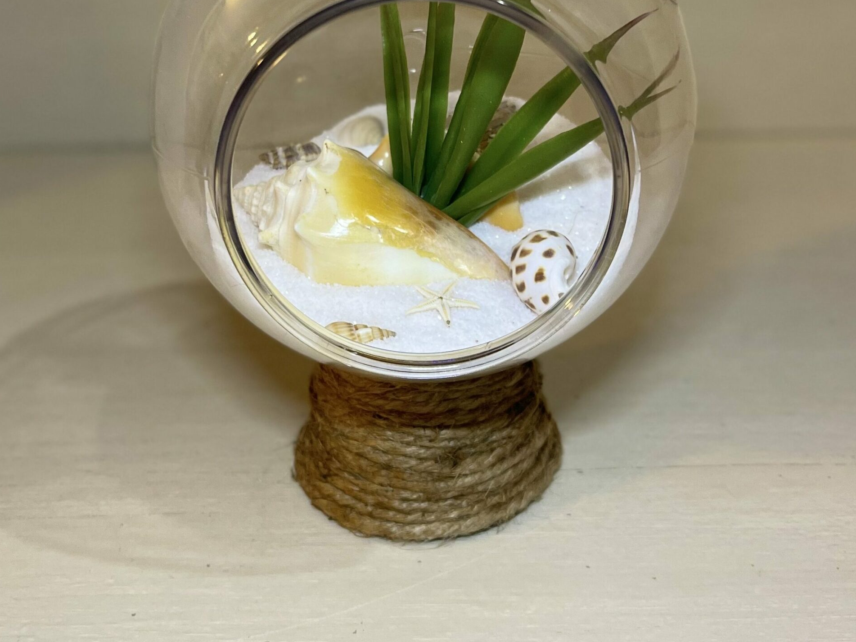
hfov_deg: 52.6
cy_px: 134
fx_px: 865
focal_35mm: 35
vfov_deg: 39.2
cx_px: 427
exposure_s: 1/60
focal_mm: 5.1
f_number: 1.6
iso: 125
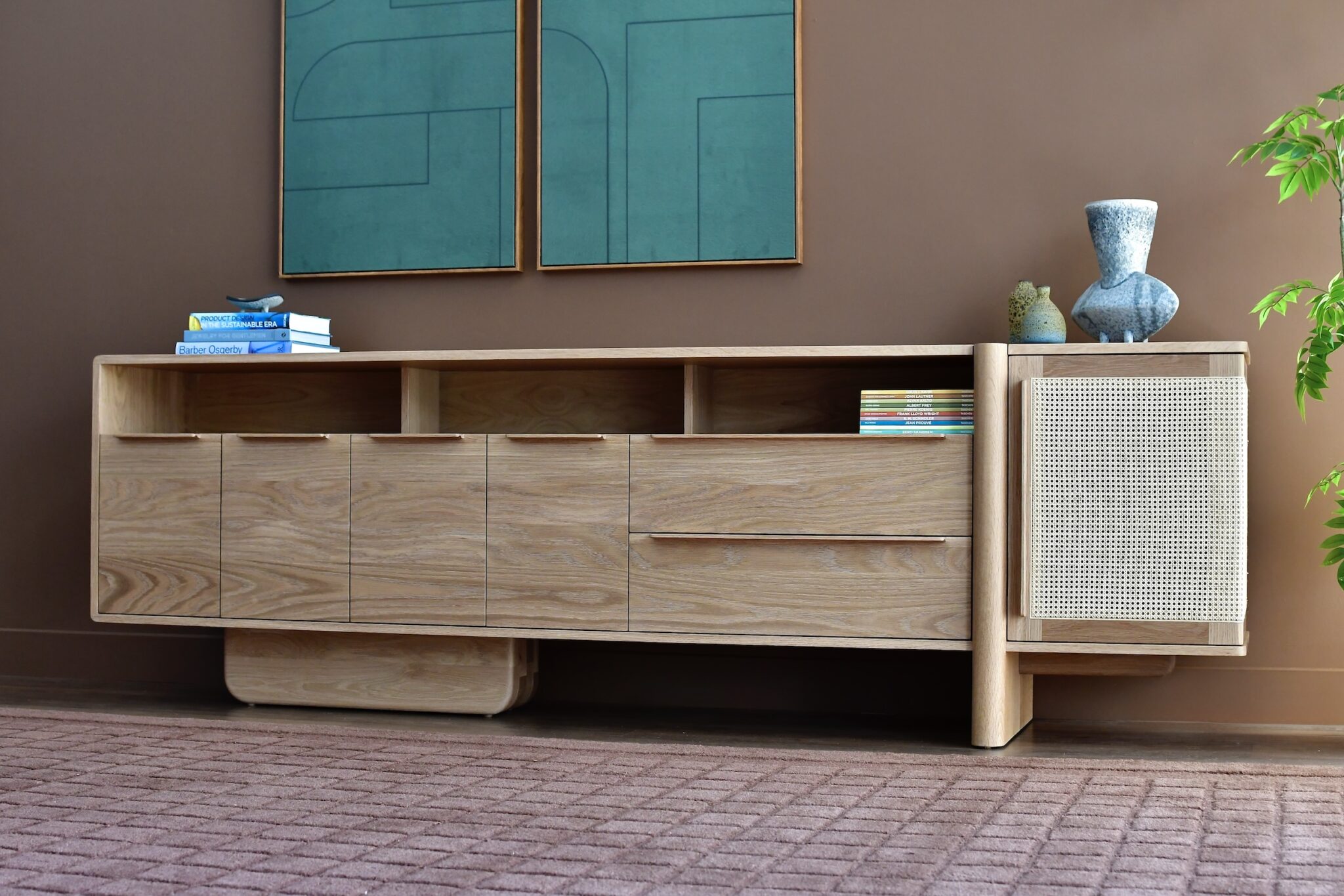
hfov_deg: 38.2
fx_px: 1941
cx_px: 672
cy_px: 448
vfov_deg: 26.0
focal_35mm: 52
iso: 1000
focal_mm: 35
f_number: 5.6
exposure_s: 1/100
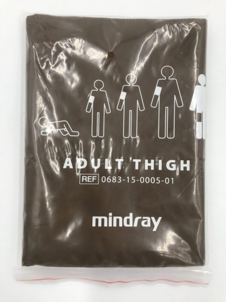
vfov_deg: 63.4
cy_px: 151
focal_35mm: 28
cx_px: 113
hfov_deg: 49.7
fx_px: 244
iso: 40
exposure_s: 1/120
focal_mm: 3.99
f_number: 1.8
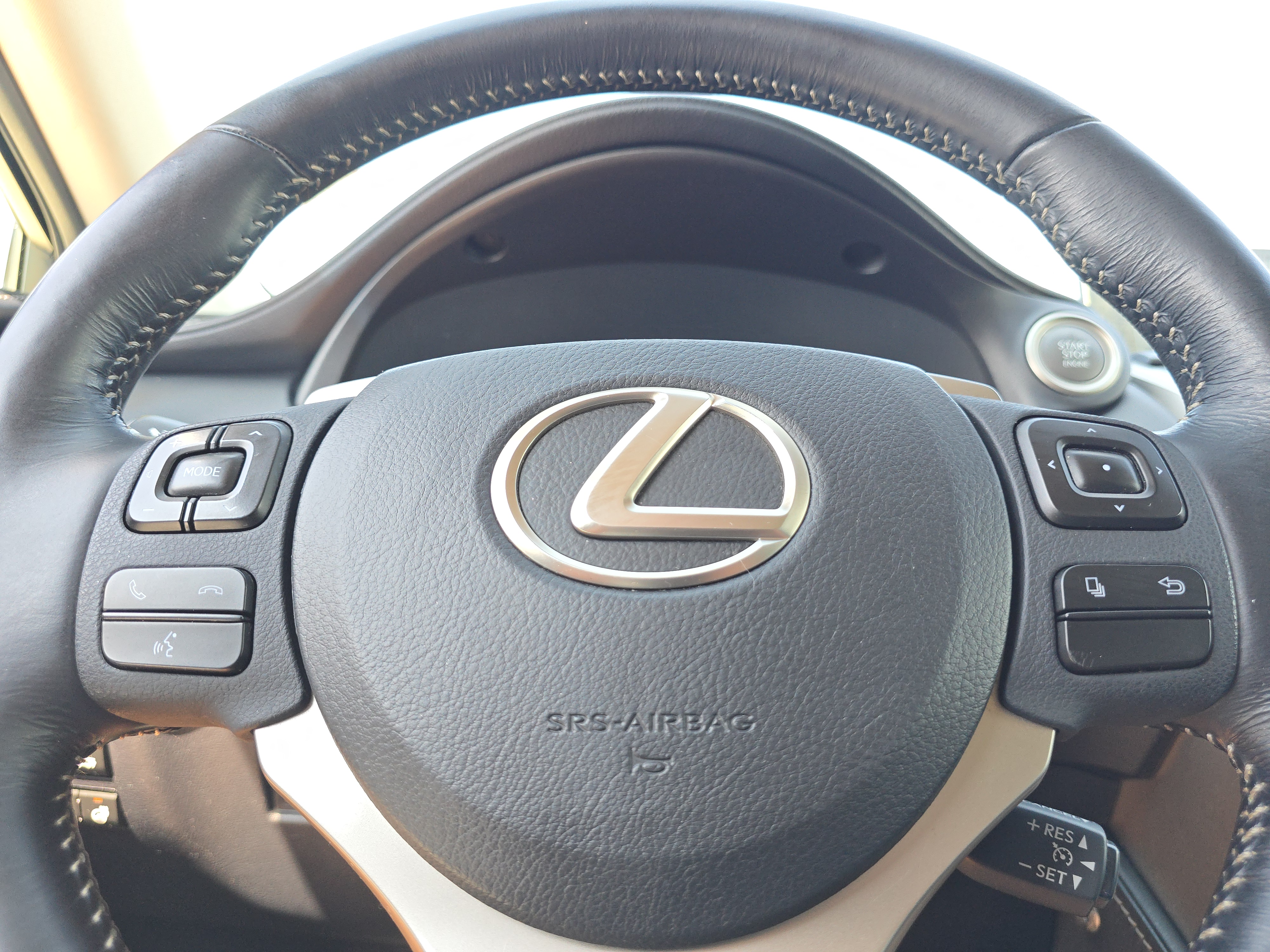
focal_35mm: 23
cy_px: 476
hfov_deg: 73.9
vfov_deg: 58.9
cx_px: 635
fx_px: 844
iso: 100
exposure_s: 1/180
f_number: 1.7
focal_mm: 6.3
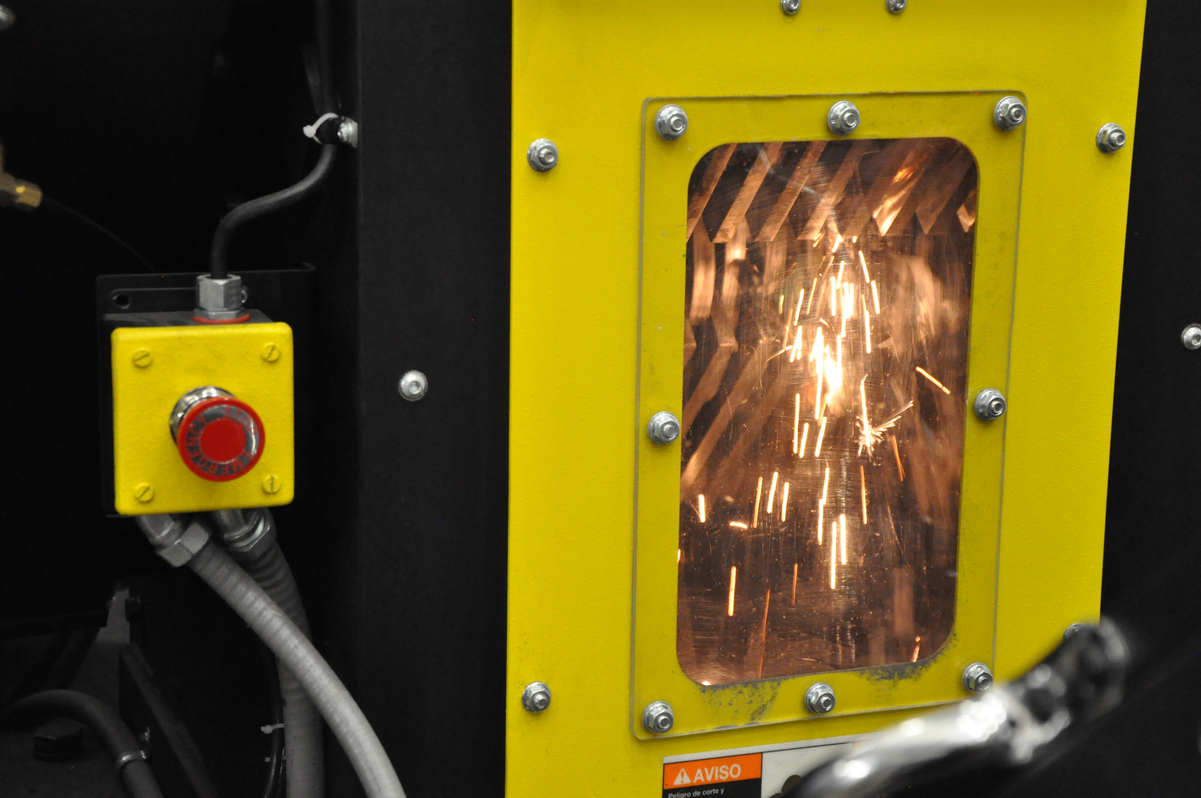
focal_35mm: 68
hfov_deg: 29.9
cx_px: 600
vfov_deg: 20.1
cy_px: 399
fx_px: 2249
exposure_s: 1/40
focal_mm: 45
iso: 3200
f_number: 4.8
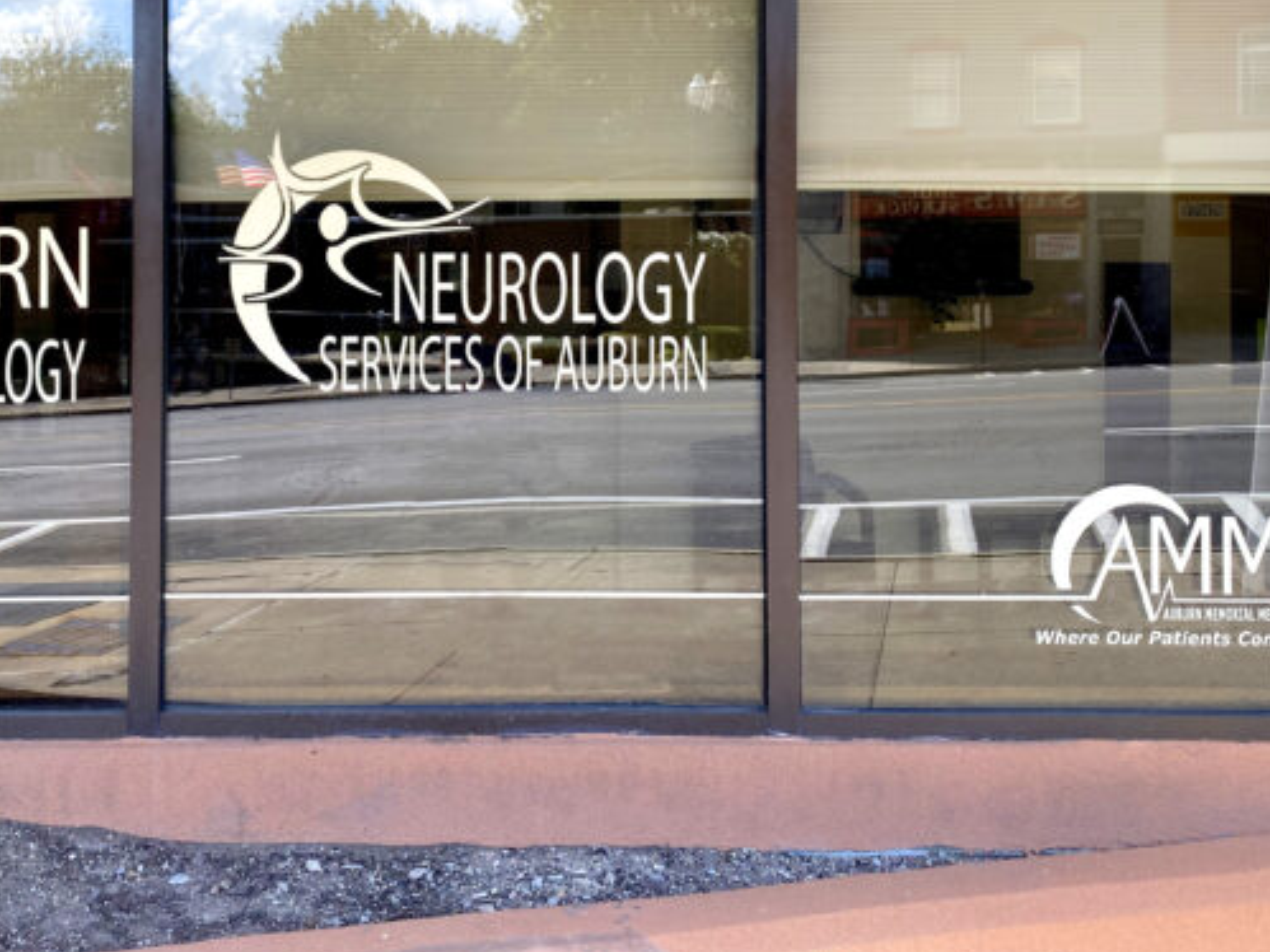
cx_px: 466
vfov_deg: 35.4
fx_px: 1467
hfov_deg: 46.3
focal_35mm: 40
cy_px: 277
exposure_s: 1/407
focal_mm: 4.25
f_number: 1.8
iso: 32
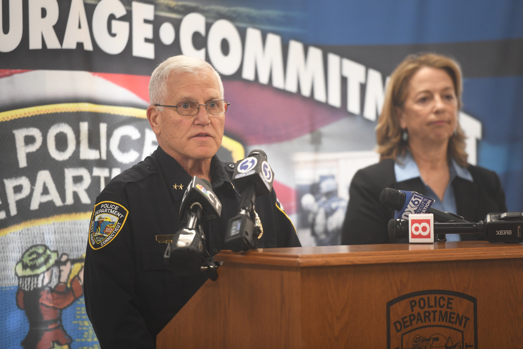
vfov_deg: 6.9
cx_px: 262
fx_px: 2905
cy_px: 174
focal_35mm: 200
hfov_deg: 10.3
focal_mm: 200
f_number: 4.5
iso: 1600
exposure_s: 1/200
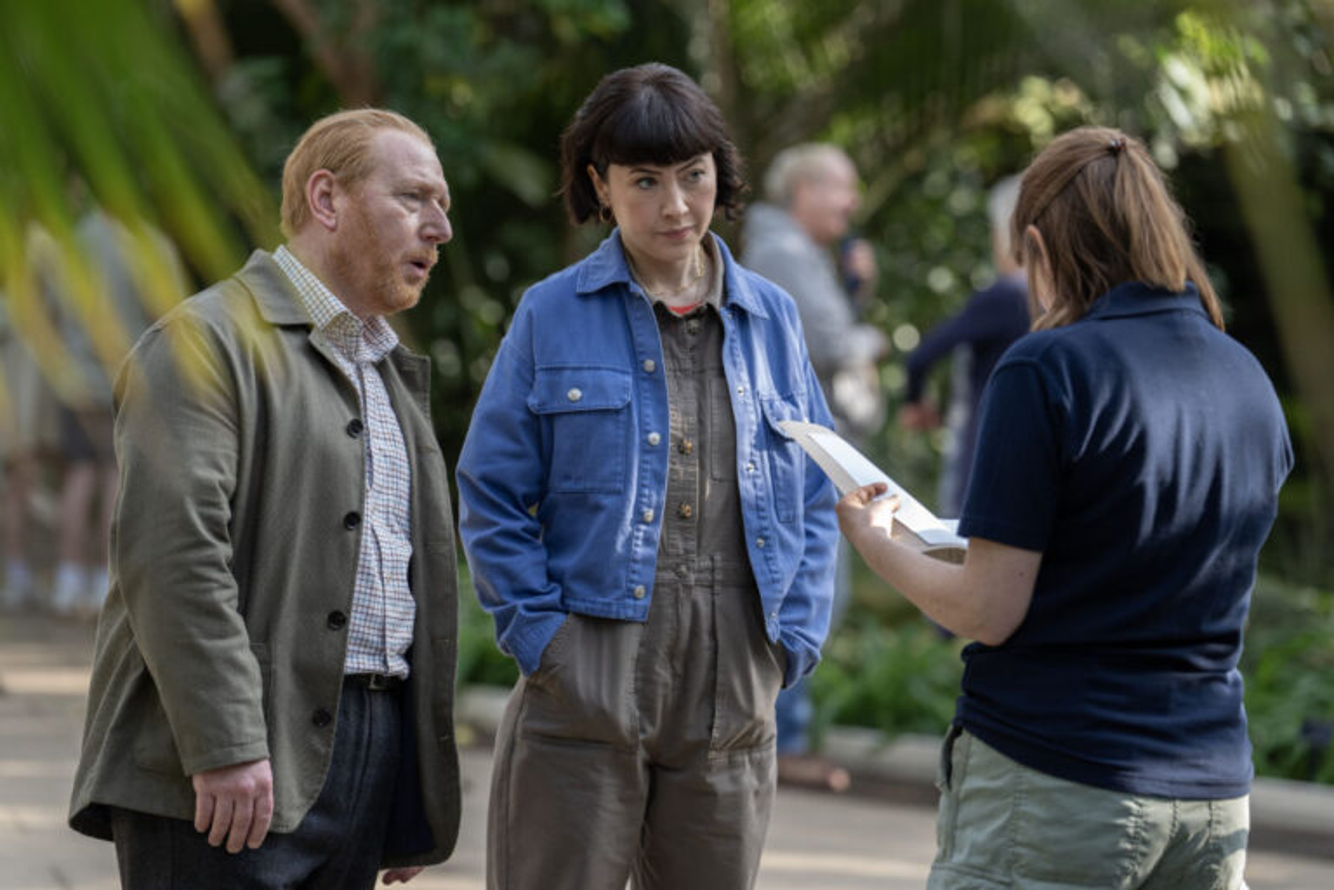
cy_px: 445
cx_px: 667
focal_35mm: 143
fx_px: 5299
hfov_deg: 14.3
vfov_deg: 9.6
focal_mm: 143
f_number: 3.2
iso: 400
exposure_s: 1/320
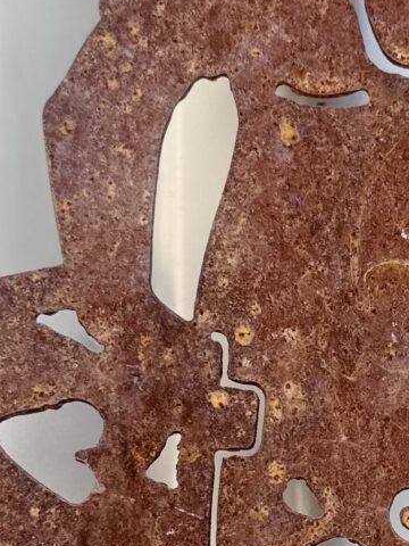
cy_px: 441
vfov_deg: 20.2
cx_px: 354
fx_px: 1512
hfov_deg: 15.3
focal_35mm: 96
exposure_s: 1/514
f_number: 1.78
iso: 80
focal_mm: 6.76
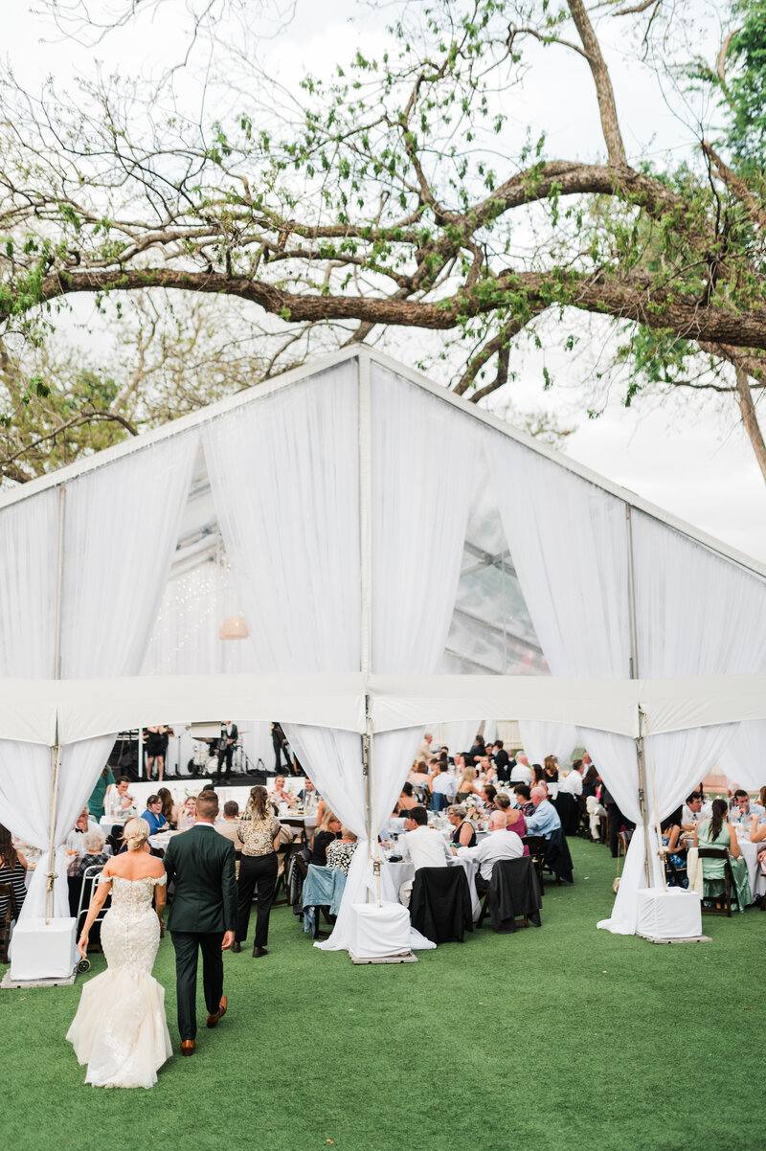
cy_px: 576
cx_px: 383
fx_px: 1118
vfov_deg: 54.5
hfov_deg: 37.8
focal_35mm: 35
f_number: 1.4
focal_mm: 35
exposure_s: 1/1250
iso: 400
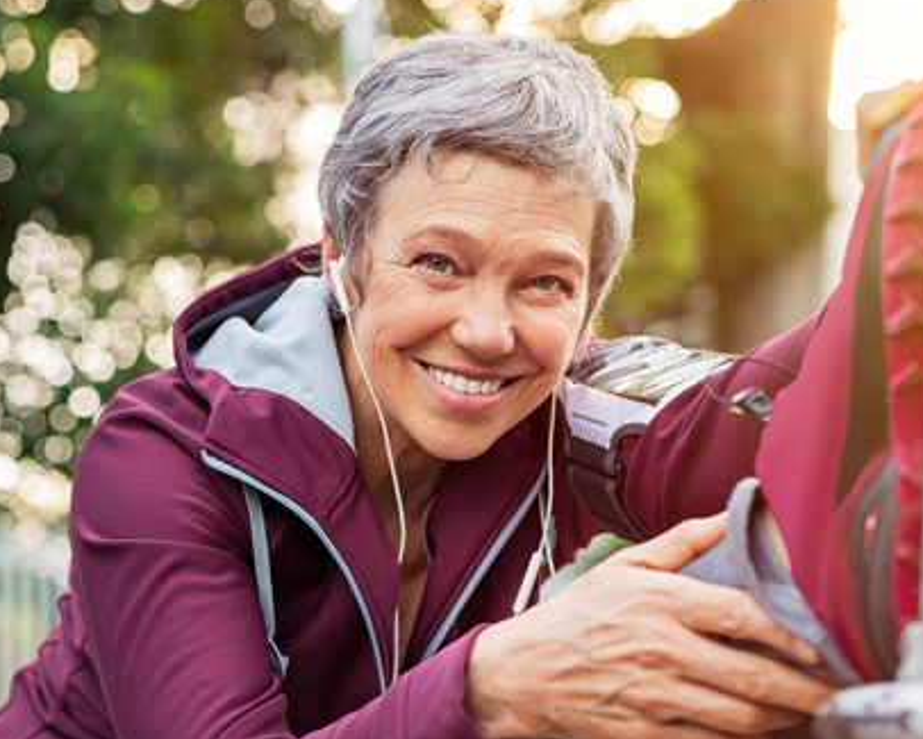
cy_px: 512
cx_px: 182
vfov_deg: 15.8
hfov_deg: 19.5
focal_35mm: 97
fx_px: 2650
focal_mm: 50
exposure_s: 1/250
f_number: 2.8
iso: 200
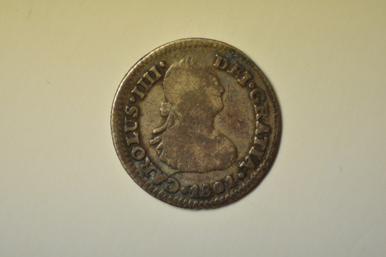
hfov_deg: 22.6
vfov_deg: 15.2
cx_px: 193
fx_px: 964
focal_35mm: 90
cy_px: 128
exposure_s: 1/250
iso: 450
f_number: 4.2
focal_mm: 60
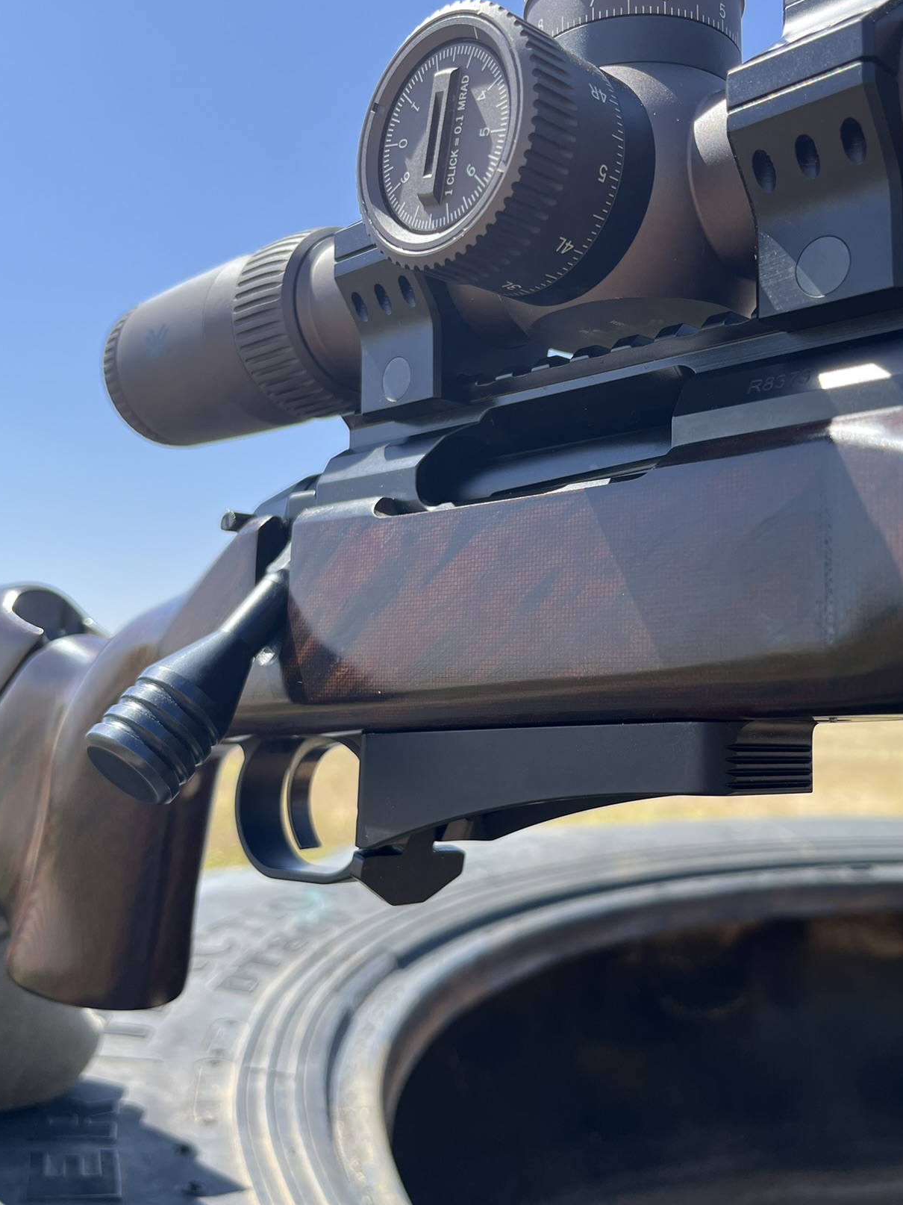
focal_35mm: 33
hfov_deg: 42.8
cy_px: 572
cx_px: 516
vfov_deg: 55.3
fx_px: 1148
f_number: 1.6
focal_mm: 5.1
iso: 50
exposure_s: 1/1623
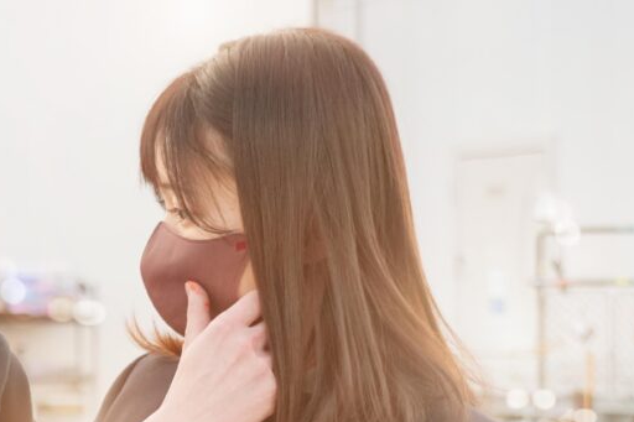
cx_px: 76
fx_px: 2764
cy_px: 434
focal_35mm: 157
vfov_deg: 8.7
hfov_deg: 13.0
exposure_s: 1/320
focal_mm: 45
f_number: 4
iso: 800
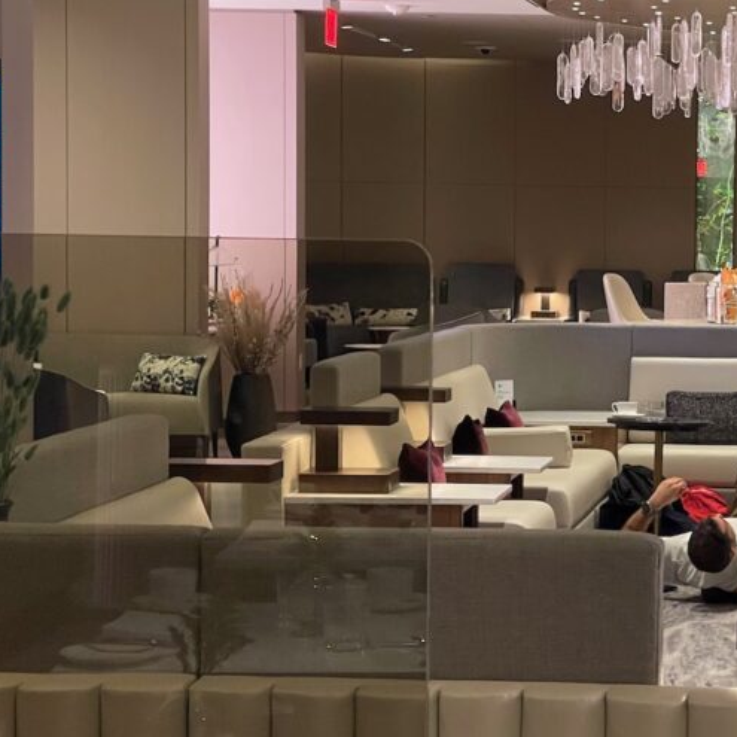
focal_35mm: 117
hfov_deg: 14.7
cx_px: 731
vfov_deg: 14.9
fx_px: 2818
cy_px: 356
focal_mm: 7.5
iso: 640
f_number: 2.2
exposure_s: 1/60
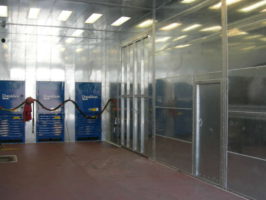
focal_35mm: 39
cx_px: 133
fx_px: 300
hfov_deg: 47.9
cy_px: 93
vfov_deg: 36.8
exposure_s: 1/65.4
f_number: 3.8
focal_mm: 7.5
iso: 64
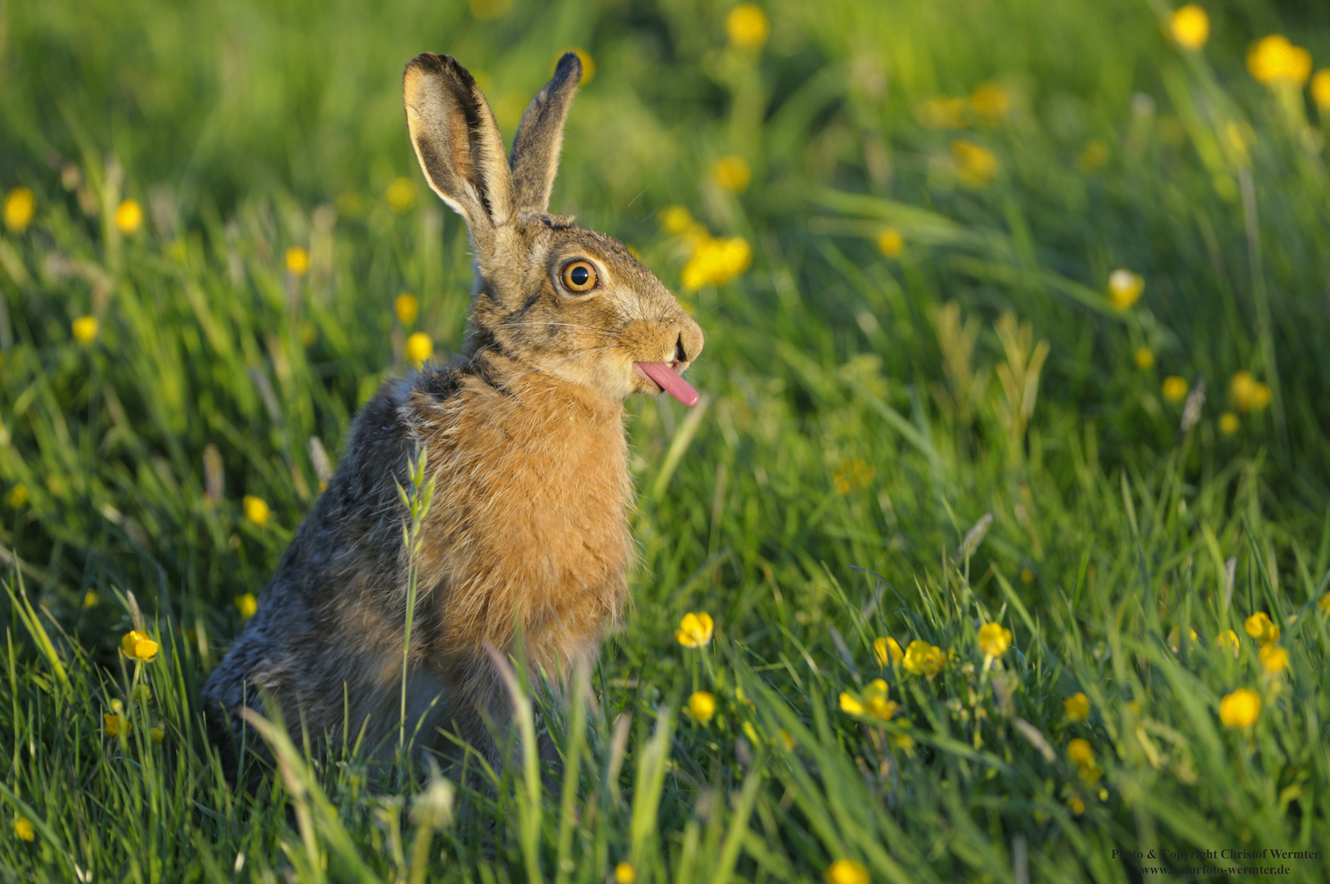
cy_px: 442
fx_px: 27675
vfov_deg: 1.8
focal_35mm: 750
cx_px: 665
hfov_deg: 2.8
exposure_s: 1/500
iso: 200
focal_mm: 500
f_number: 4
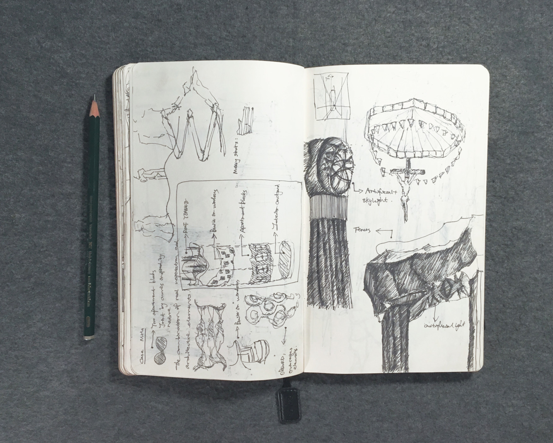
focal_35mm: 31
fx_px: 507
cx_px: 291
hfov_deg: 57.1
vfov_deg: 47.1
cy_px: 218
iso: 50
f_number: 2.2
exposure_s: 1/33
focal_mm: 4.15
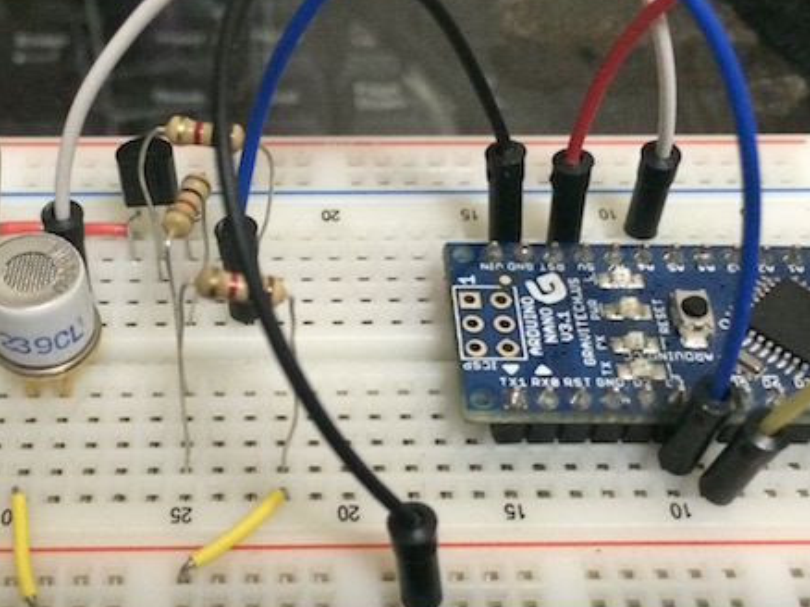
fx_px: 1239
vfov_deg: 27.4
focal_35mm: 53
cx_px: 292
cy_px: 381
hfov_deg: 35.9
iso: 400
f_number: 2.2
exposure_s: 1/17
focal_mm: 4.15
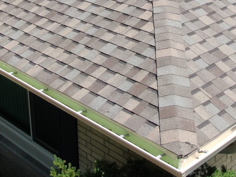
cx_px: 147
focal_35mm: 72
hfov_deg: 27.0
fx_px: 491
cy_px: -31
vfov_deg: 19.3
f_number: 2.8
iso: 100
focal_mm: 4.39
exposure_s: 1/640
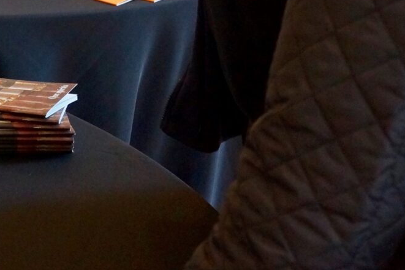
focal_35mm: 120
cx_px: -155
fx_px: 1350
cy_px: -172
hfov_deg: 16.0
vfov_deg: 10.9
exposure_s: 1/160
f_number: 4
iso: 1600
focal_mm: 21
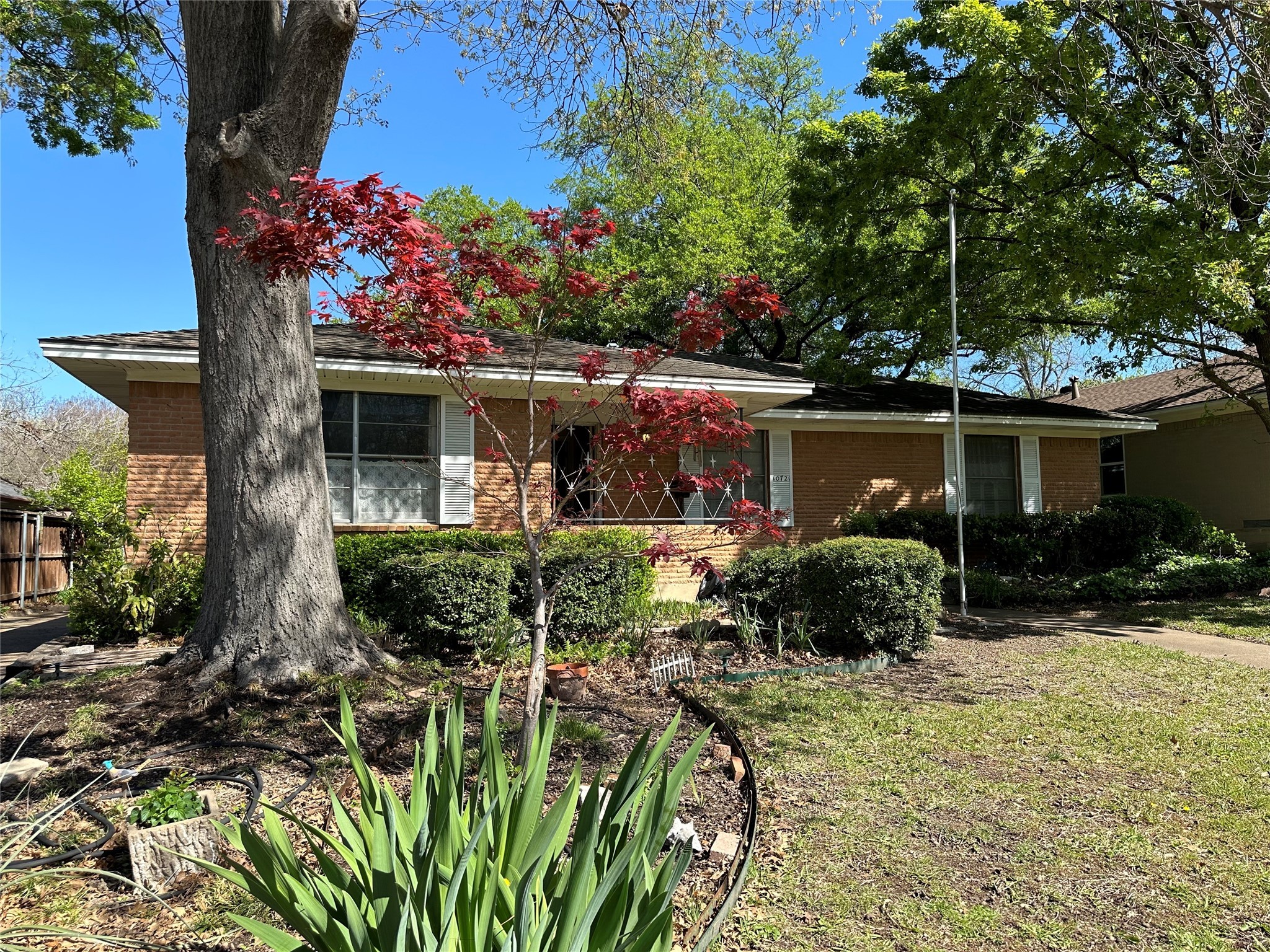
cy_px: 476
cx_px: 635
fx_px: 881
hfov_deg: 71.6
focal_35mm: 24
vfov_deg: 56.8
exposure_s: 1/1639
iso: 80
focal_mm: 6.86
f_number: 1.78
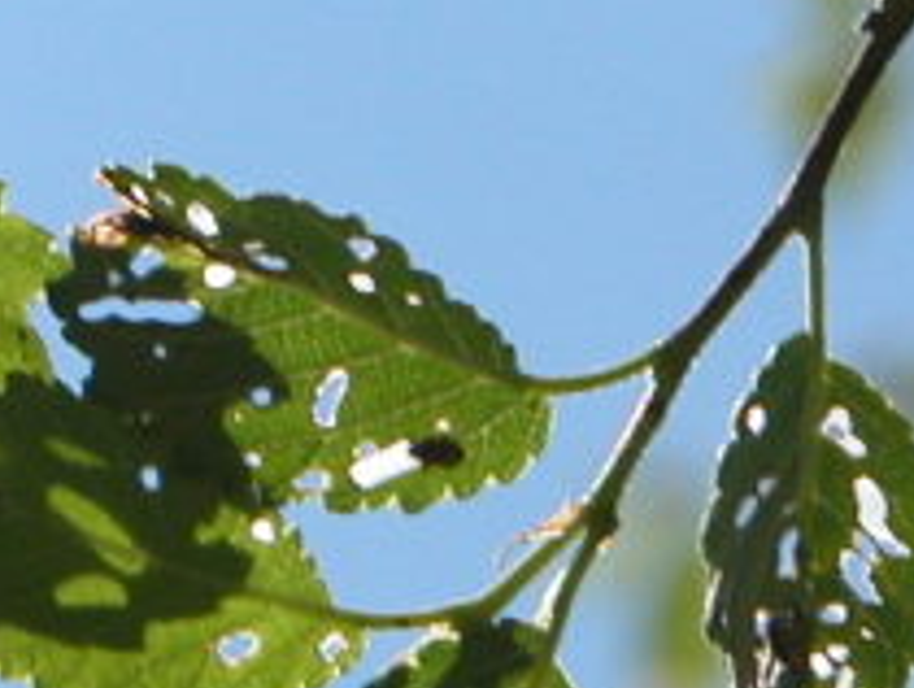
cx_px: -461
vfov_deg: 1.9
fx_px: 20751
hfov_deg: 2.5
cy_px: -427
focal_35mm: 785
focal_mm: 41.1
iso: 100
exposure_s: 1/544
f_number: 6.2
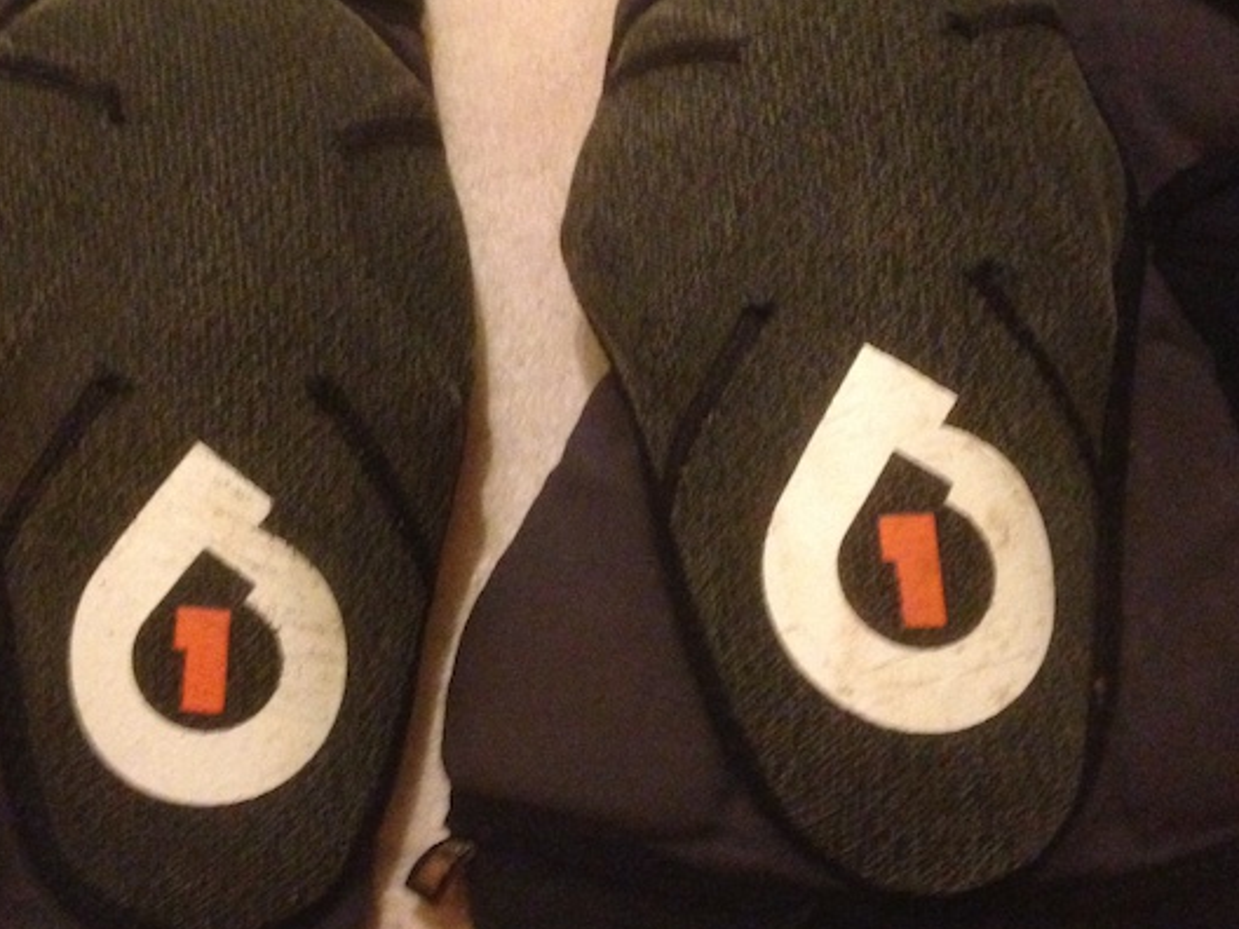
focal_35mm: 50
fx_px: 1790
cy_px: 427
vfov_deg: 29.1
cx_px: 530
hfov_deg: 38.1
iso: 800
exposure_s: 1/15
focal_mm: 4.12
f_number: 2.4
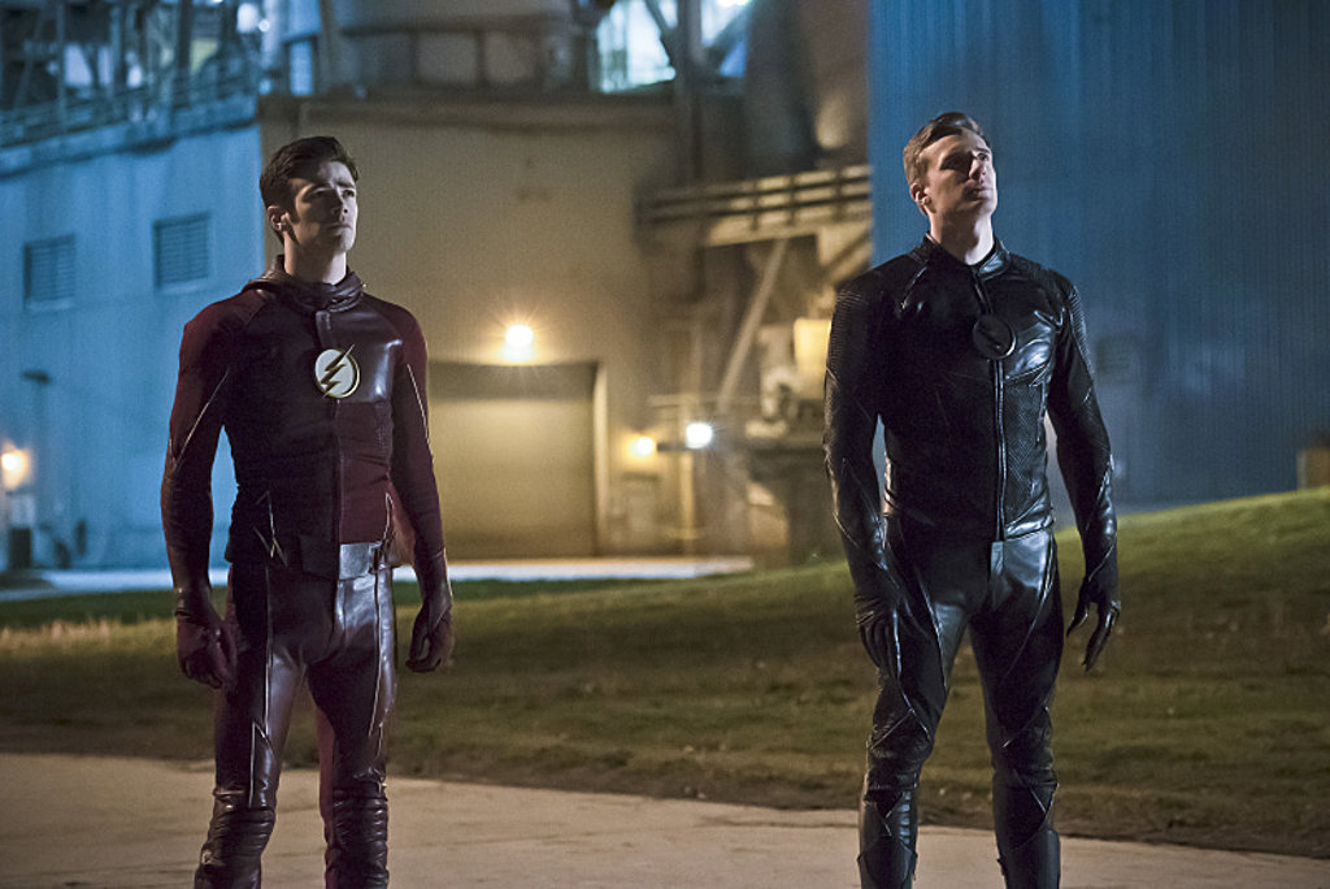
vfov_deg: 11.7
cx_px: 665
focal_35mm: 117
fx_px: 4325
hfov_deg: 17.5
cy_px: 444
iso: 10000
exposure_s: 1/200
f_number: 4.5
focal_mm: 117
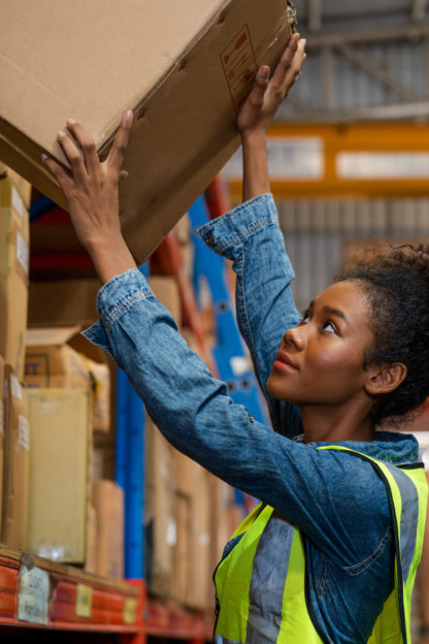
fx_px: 1466
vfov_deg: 24.8
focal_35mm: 82
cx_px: 301
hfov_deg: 16.6
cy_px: 351
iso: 320
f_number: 2.2
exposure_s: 1/80
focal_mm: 50
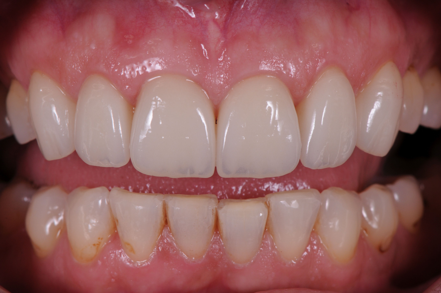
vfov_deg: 8.7
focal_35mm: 158
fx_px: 1927
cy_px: 146
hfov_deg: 13.1
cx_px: 220
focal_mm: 105
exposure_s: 1/160
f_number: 22
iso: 250
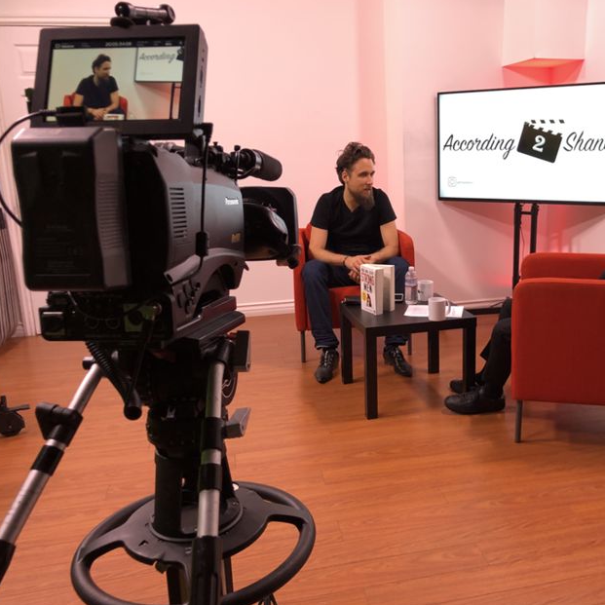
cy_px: 306
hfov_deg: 47.9
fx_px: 672
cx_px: 389
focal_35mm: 34
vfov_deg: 48.4
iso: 32
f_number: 1.8
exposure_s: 1/30
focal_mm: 4
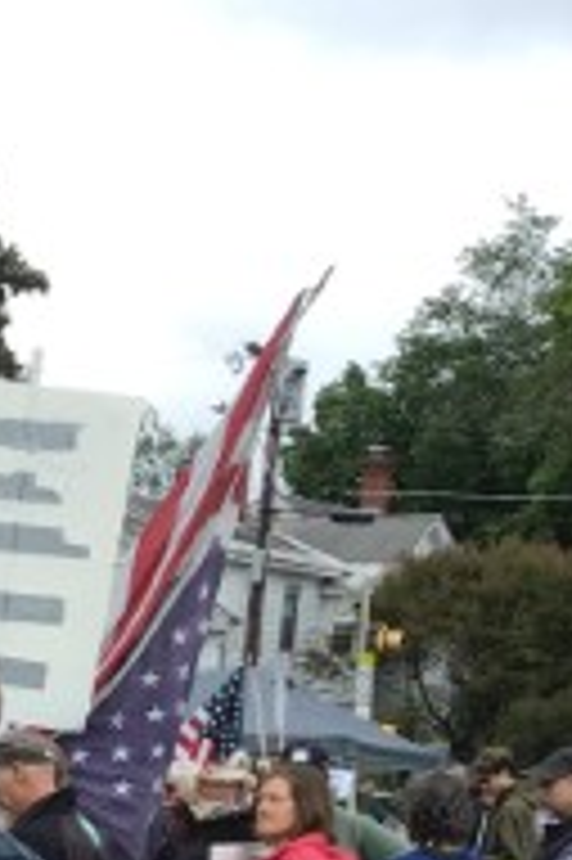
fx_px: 2578
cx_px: -631
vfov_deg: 18.2
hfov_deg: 11.3
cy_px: 973
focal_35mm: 108
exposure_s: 1/586
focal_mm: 3.3
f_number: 2.4
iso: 25
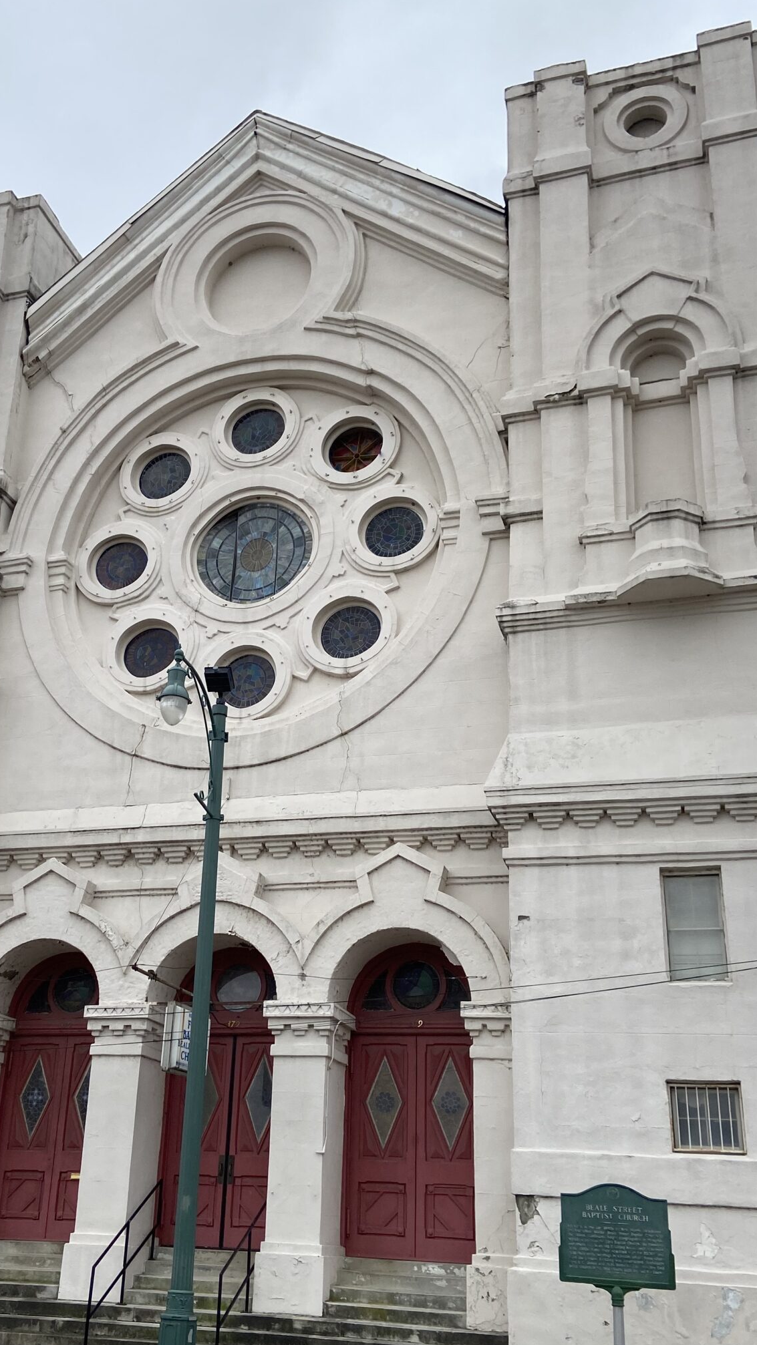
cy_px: 745
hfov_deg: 32.6
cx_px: 272
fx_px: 1285
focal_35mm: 36
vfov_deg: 55.2
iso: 32
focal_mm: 4.25
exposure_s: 1/1016
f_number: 1.8
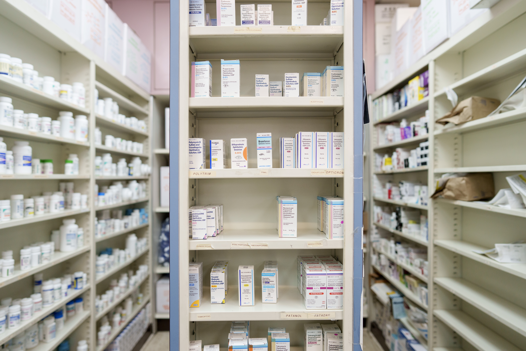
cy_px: 176
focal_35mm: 24
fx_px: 351
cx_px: 263
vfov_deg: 53.1
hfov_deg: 73.7
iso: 800
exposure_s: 1/400
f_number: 2.8
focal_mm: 24
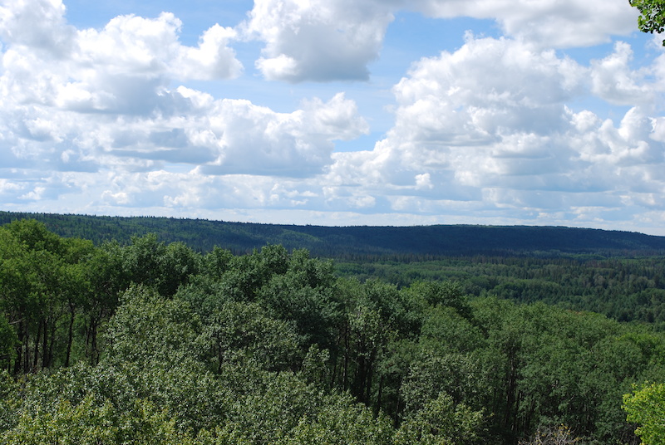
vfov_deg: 25.1
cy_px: 222
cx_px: 332
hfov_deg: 36.8
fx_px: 999
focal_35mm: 54
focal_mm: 36
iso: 100
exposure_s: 1/250
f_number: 8
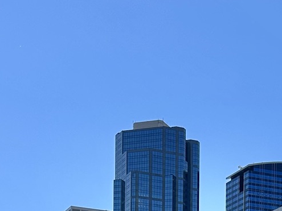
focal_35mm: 97
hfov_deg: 20.0
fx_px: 790
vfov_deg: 13.8
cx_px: 228
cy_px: 361
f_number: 1.78
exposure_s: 1/4016
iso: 80
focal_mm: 6.86
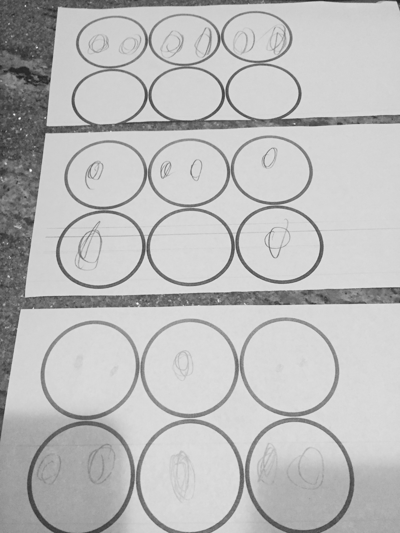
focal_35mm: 29
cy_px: 266
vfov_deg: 61.7
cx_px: 200
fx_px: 447
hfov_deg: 48.2
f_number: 2.2
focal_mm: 4.15
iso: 160
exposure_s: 1/30
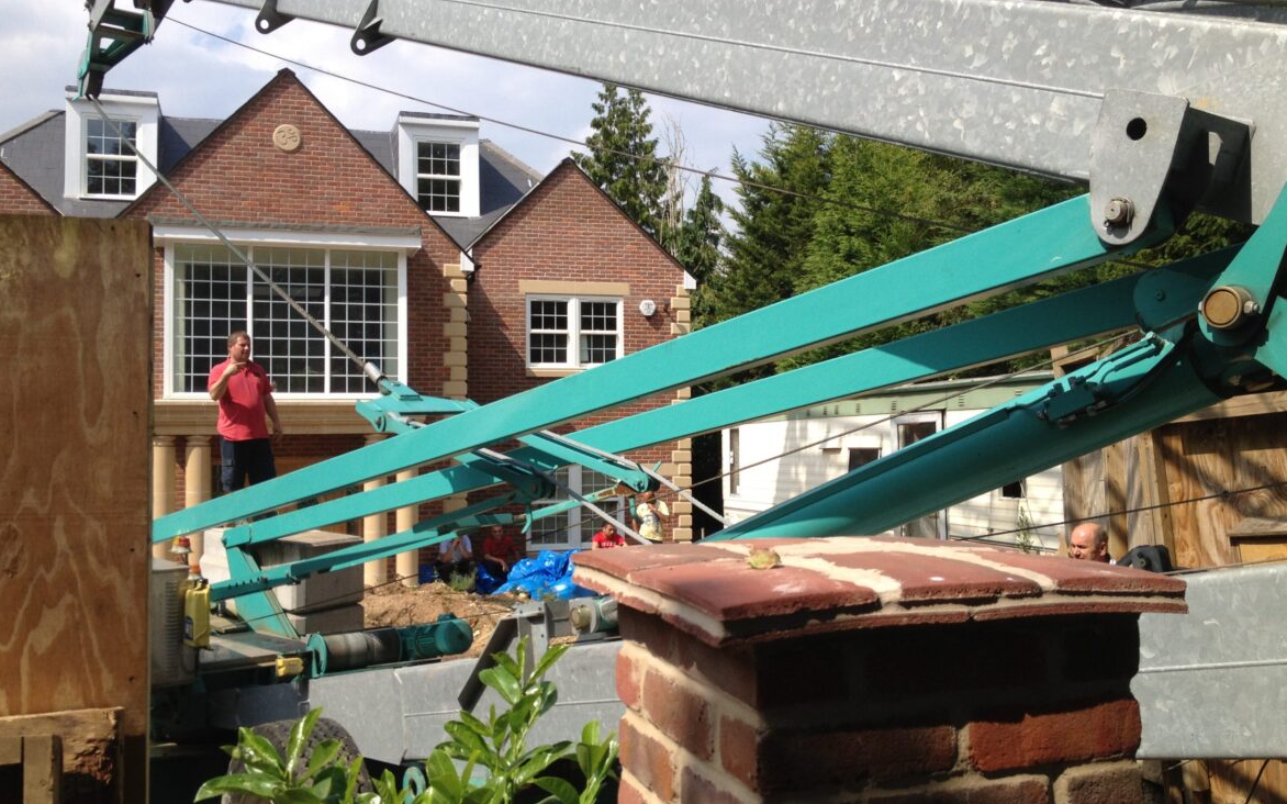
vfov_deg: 33.6
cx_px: 636
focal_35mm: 38
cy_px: 379
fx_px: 1333
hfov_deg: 51.5
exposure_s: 1/1381
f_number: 2.4
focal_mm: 4.28
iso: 64
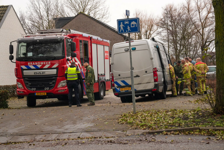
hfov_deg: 28.8
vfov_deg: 19.5
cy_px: 75
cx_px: 112
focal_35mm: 70
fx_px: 436
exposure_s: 1/125
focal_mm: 70
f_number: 8
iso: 1250
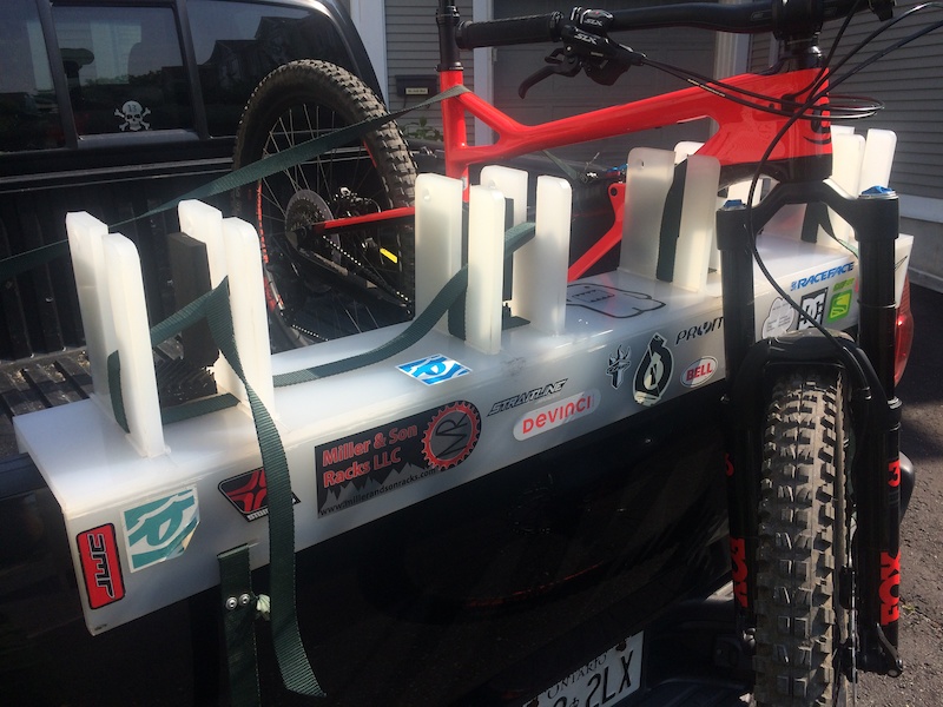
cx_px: 472
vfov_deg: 48.2
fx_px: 790
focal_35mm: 29
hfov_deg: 61.7
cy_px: 354
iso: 32
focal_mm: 4.15
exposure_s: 1/1244
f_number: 2.2
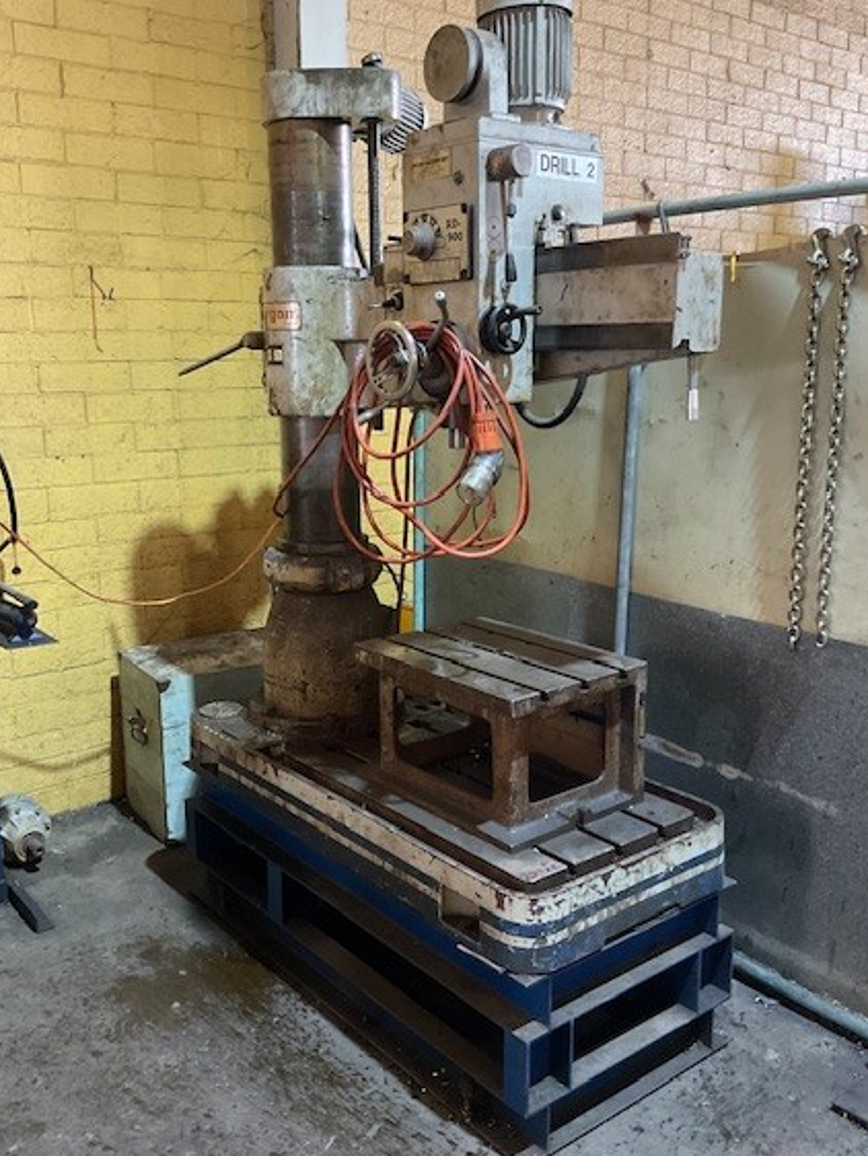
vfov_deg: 55.3
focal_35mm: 33
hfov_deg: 43.0
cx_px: 436
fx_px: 1102
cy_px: 576
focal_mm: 3
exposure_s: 1/33
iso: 250
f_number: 1.8
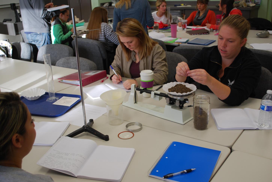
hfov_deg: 49.5
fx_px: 295
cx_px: 136
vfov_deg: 34.3
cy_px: 91
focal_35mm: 39
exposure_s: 1/50
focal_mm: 26
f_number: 4.5
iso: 200
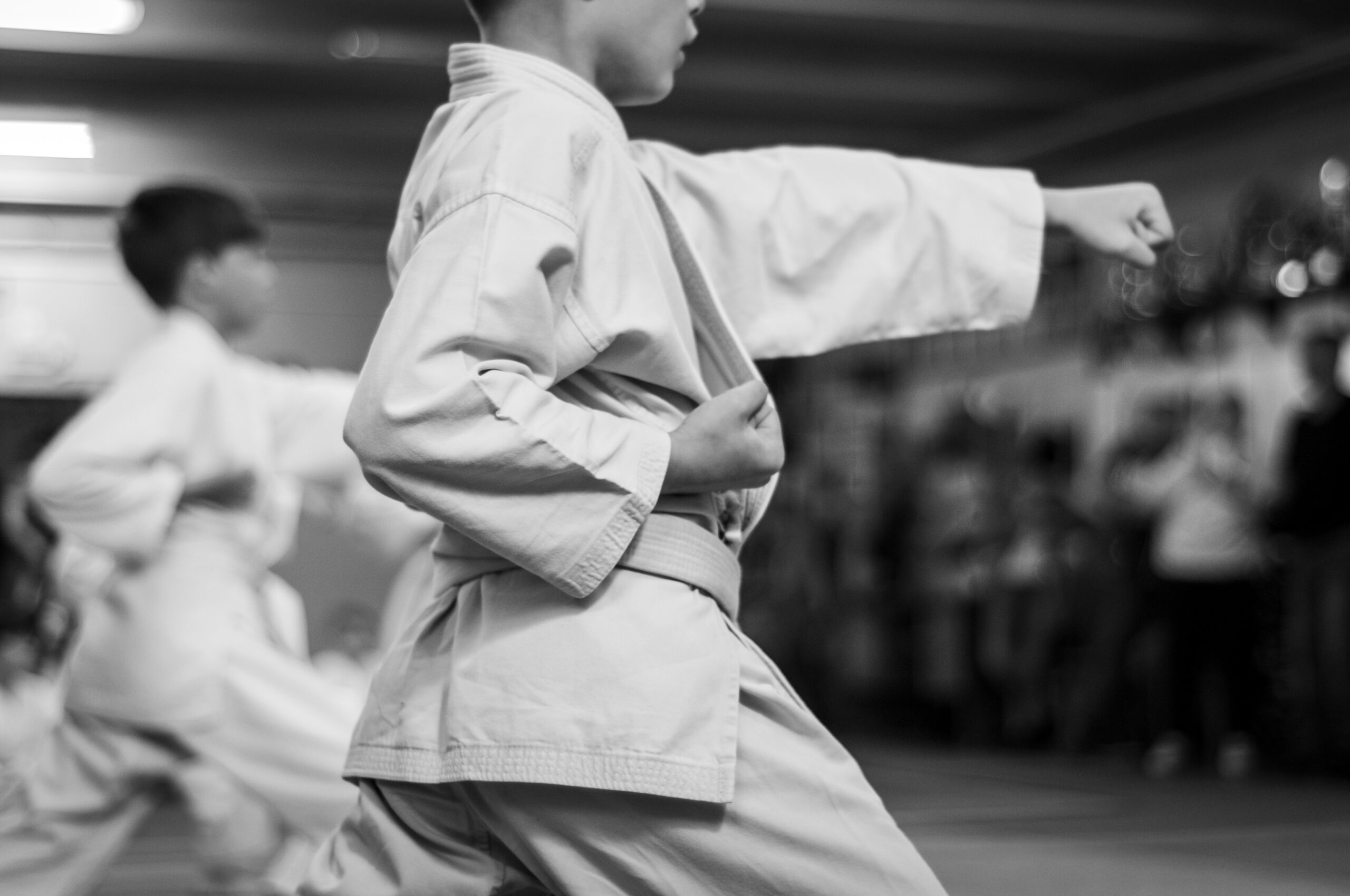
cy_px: 448
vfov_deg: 18.1
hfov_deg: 27.0
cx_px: 675
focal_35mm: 75
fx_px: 2809
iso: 200
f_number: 1.8
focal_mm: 50
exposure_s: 1/100
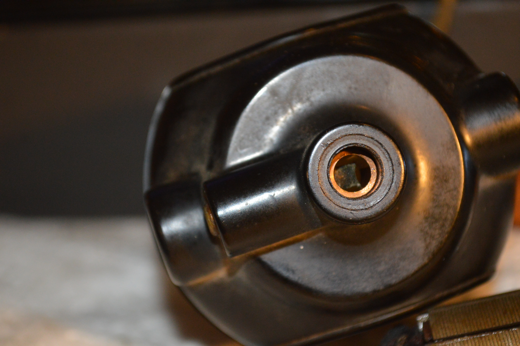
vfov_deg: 16.5
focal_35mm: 82
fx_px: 1191
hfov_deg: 24.6
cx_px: 260
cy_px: 173
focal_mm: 55
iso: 1800
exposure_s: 1/60
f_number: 5.6
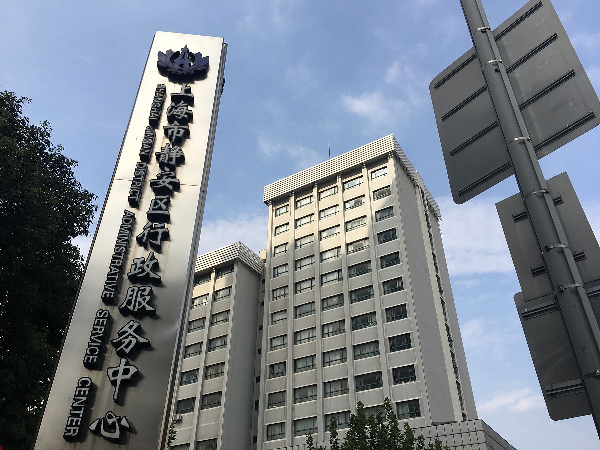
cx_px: 300
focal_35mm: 29
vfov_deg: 48.2
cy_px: 225
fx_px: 503
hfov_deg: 61.7
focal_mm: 4.15
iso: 25
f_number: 2.2
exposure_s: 1/1972
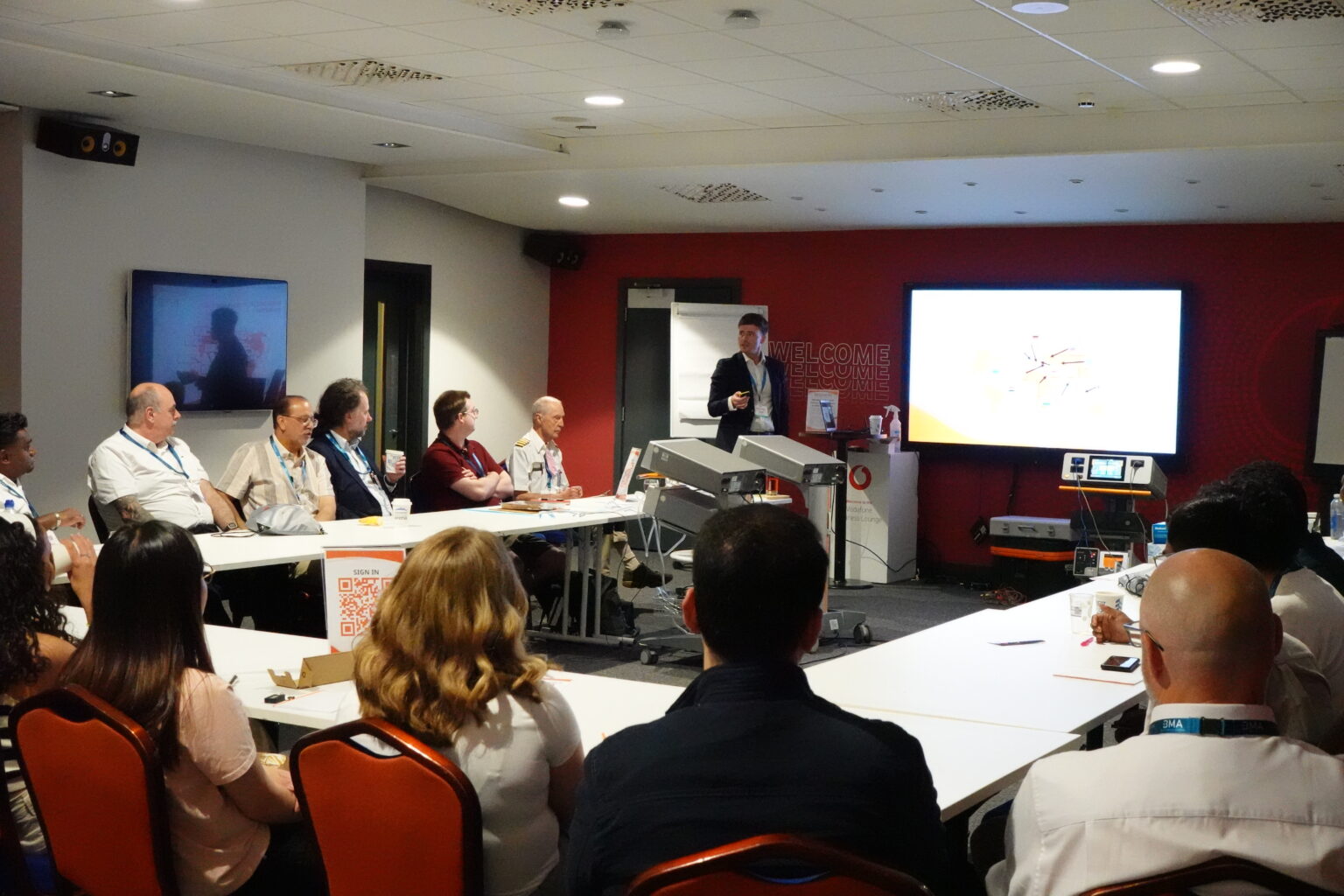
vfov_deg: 27.5
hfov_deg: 40.3
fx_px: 1829
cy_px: 448
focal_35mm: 49
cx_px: 672
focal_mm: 17.5
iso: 6400
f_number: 4
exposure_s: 1/125
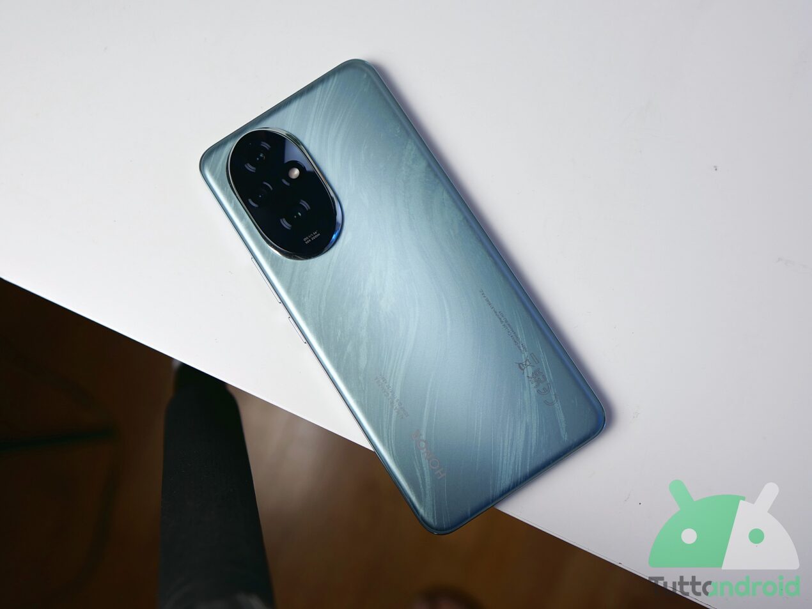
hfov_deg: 56.8
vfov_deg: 44.2
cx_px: 406
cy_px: 304
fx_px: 751
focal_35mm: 32
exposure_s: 1/125
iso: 200
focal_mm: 16
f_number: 2
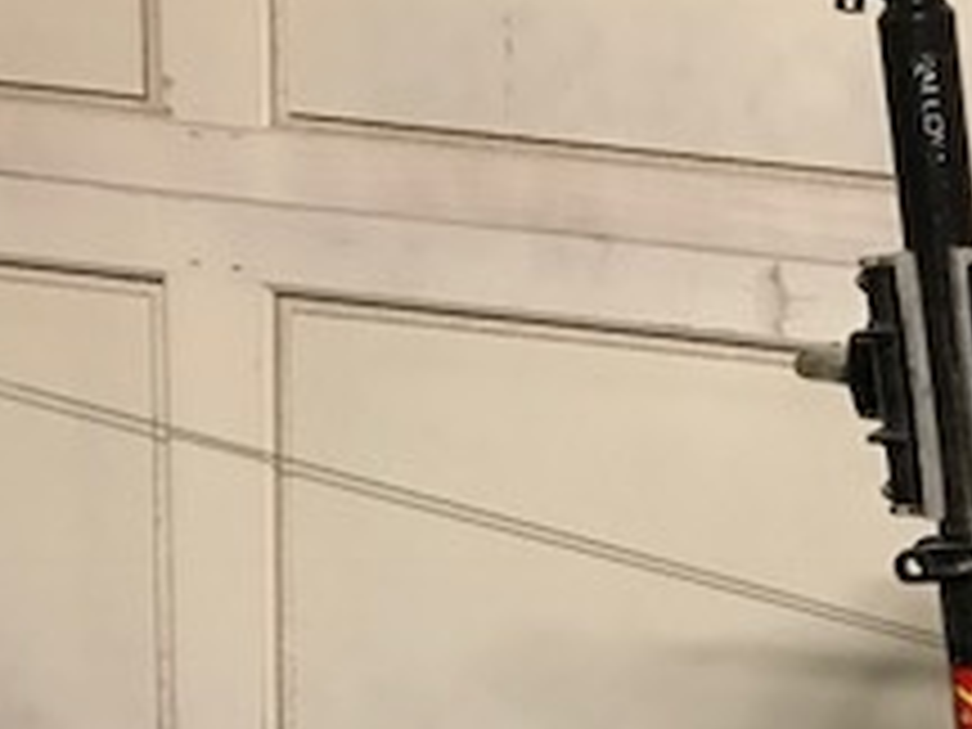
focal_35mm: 83
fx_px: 2331
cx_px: 1242
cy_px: 918
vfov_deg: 16.9
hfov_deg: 21.4
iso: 100
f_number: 1.8
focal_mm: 3.99
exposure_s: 1/10
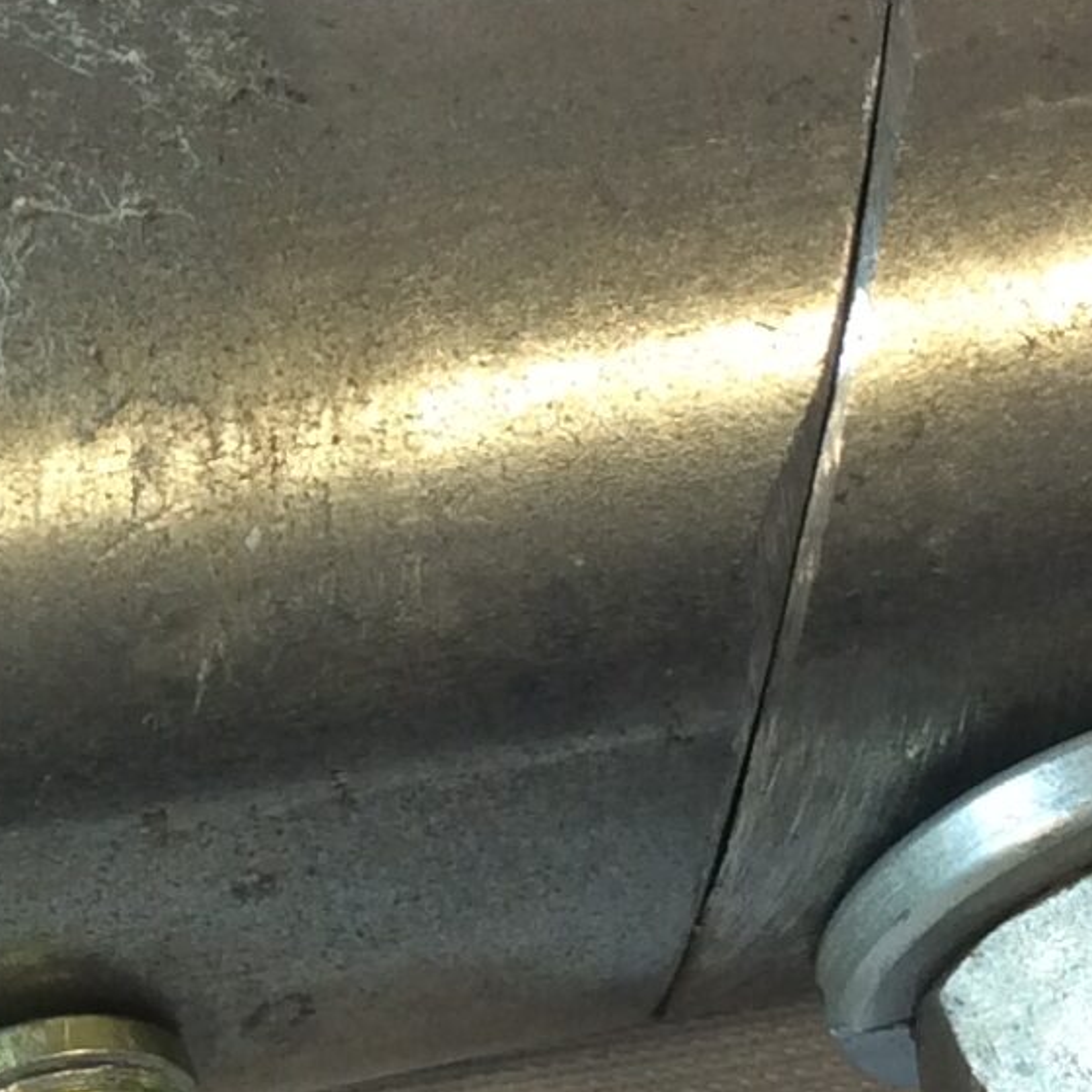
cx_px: -27
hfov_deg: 13.3
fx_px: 4604
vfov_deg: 13.5
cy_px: 622
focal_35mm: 129
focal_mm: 3.3
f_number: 2.4
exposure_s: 1/24
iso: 40
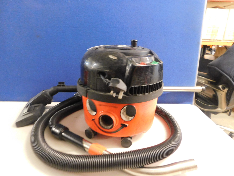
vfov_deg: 58.9
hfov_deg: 73.9
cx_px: 117
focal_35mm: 23
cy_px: 88
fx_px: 155
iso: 800
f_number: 3
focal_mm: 4
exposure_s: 1/3
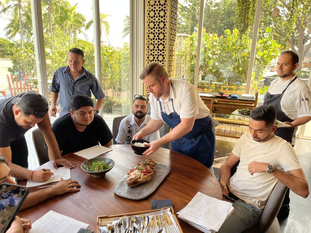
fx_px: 234
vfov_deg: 53.1
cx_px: 156
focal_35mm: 26
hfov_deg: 67.3
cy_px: 116
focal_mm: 5.1
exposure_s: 1/122
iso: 50
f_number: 1.6
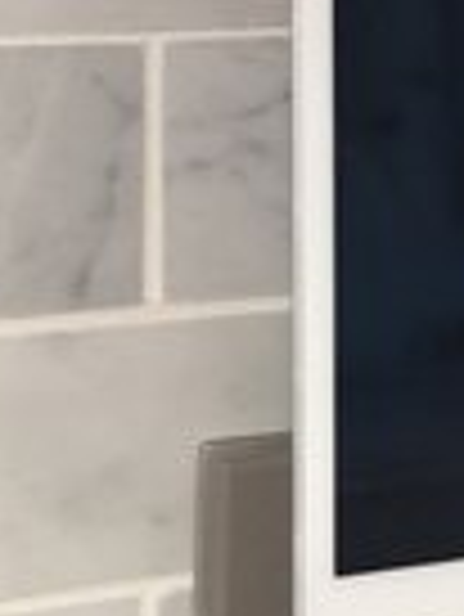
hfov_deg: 9.8
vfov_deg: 13.9
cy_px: 128
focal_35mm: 141
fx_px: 2516
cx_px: 942
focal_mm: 4.15
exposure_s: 1/30
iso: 40
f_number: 2.2
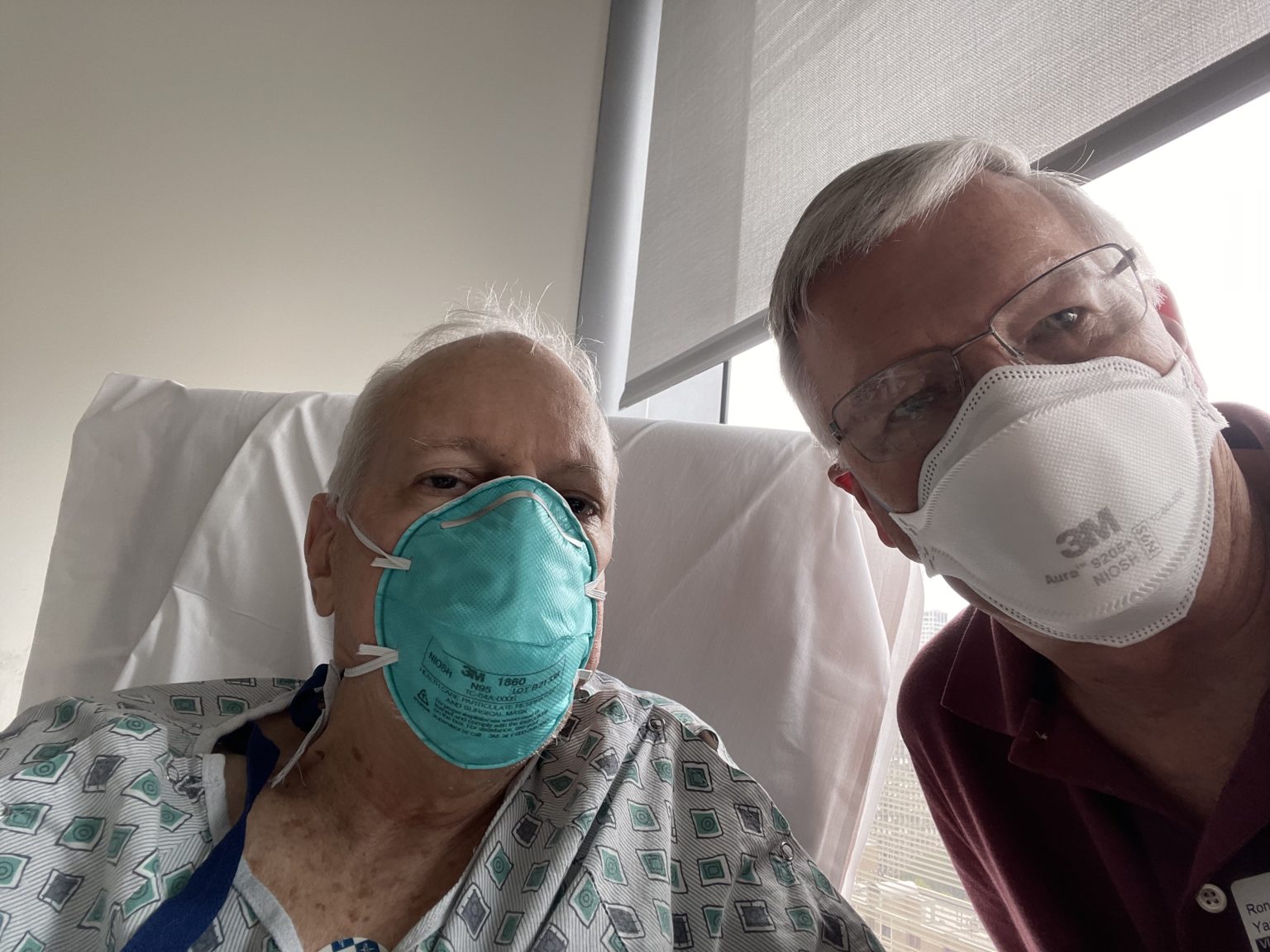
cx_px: 635
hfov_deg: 73.9
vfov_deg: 58.9
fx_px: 844
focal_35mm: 23
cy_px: 476
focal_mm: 2.71
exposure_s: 1/121
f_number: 2.2
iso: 40
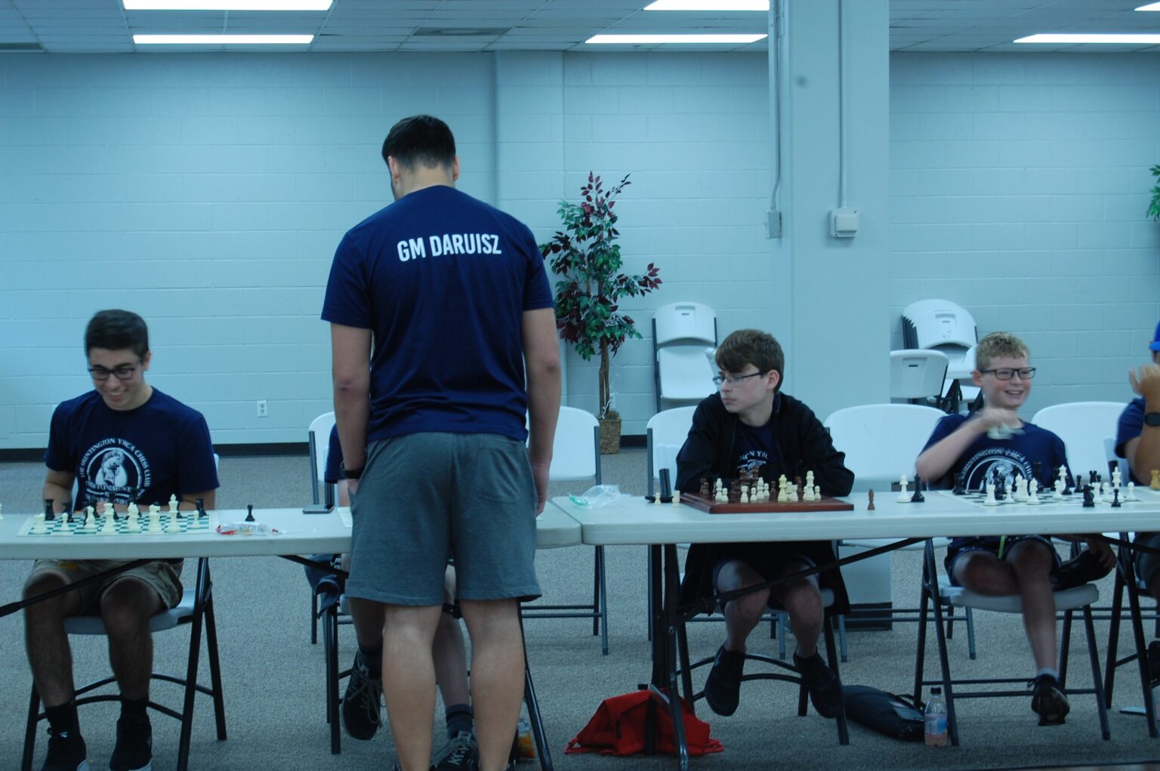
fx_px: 2656
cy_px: 386
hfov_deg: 24.6
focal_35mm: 82
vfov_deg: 16.5
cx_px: 580
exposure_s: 1/8
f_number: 10
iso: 400
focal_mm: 55
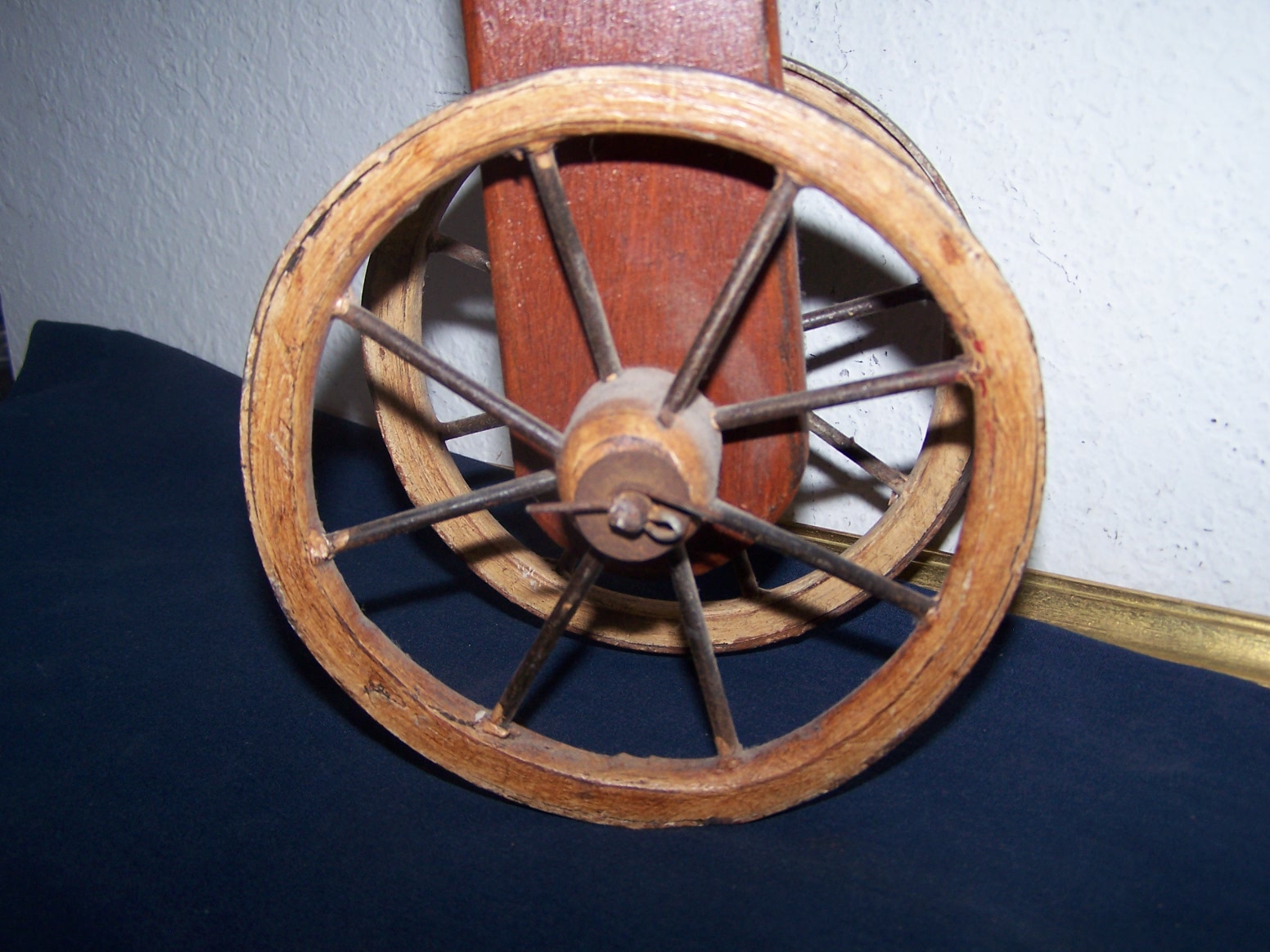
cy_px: 476
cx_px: 635
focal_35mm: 38
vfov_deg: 37.7
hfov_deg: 49.0
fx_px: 1394
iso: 80
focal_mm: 6.3
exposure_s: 1/60
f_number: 2.8
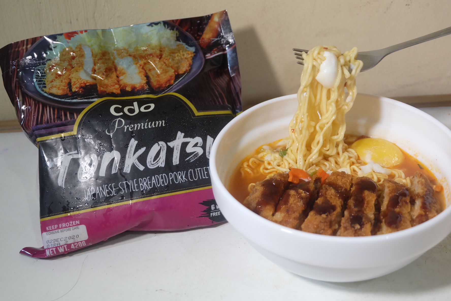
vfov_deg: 33.4
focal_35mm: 40
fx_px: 501
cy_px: 150
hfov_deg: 48.5
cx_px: 226
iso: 2000
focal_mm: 26.9
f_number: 4.5
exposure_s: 1/30
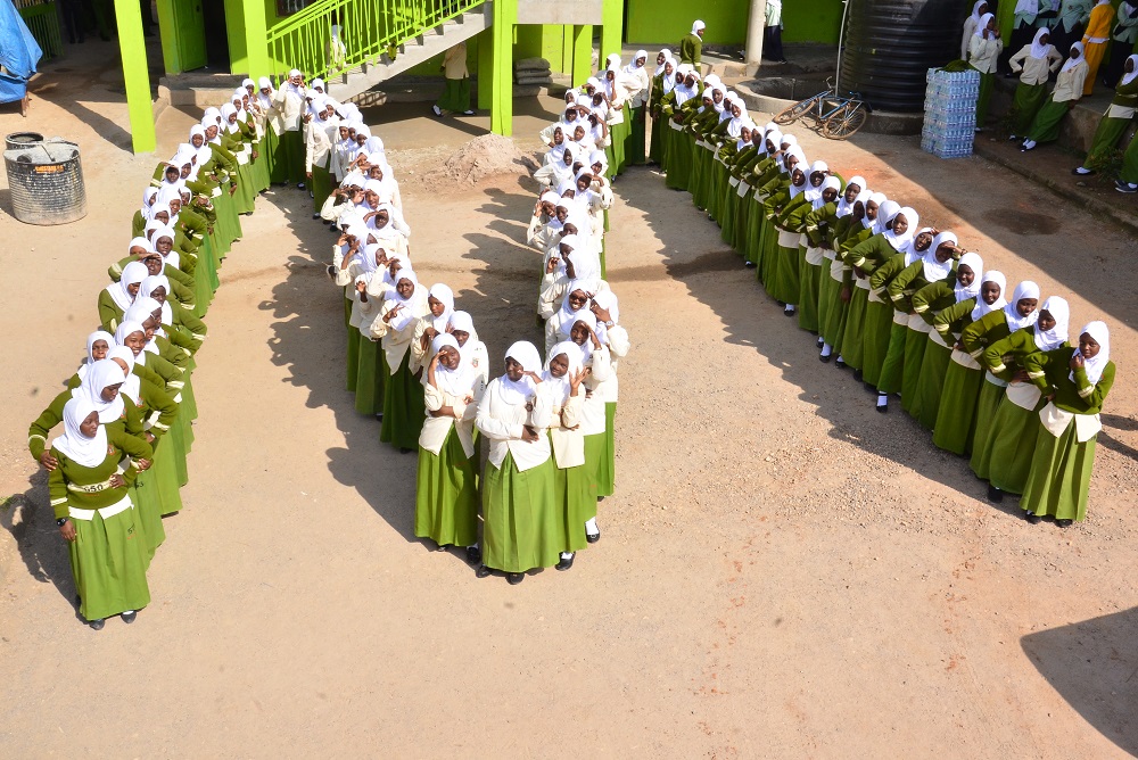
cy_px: 380
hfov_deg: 51.3
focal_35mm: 38
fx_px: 1186
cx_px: 569
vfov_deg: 35.5
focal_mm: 25
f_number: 16
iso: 640
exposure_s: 1/160
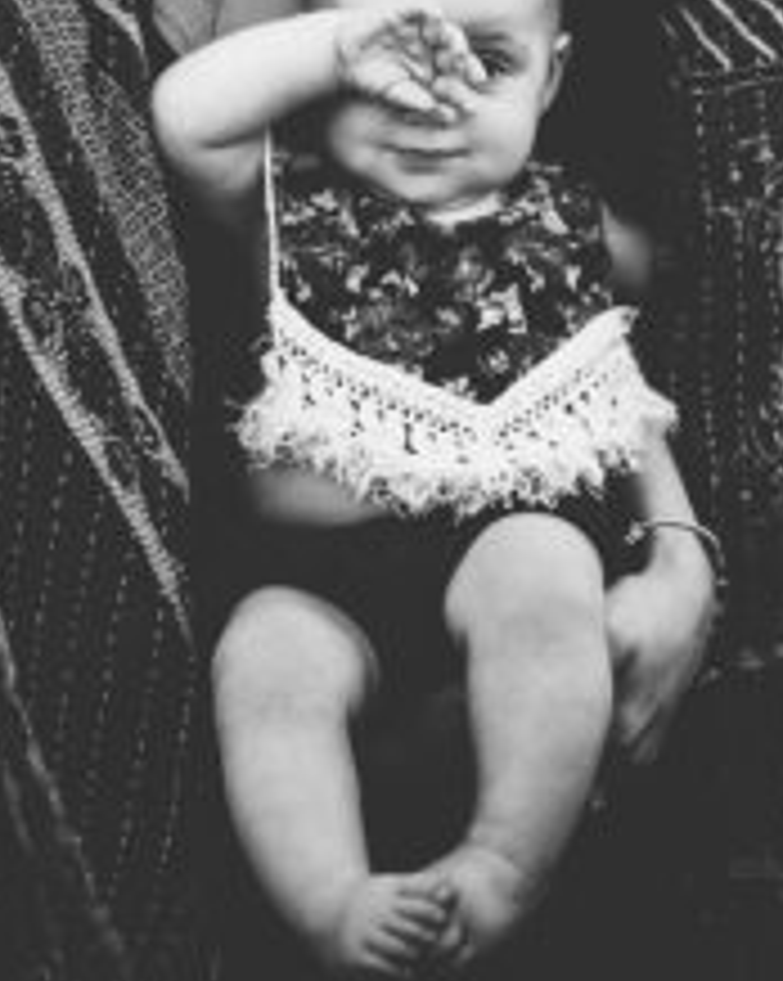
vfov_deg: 16.4
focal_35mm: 116
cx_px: 441
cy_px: 119
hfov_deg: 13.3
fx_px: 3365
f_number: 1.4
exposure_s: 1/800
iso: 125
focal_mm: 35
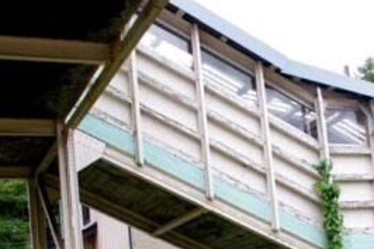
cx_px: 238
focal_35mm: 61
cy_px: 249
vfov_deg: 21.5
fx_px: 633
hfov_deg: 32.7
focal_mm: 18
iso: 200
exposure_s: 1/200
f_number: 4.5
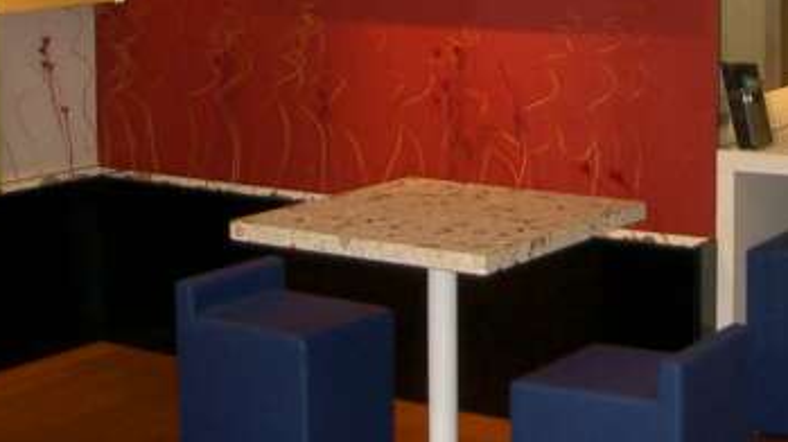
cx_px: 612
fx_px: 1734
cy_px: -63
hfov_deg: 25.2
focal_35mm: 83
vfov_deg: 14.2
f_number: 2.6
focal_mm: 5.8
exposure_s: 1/40
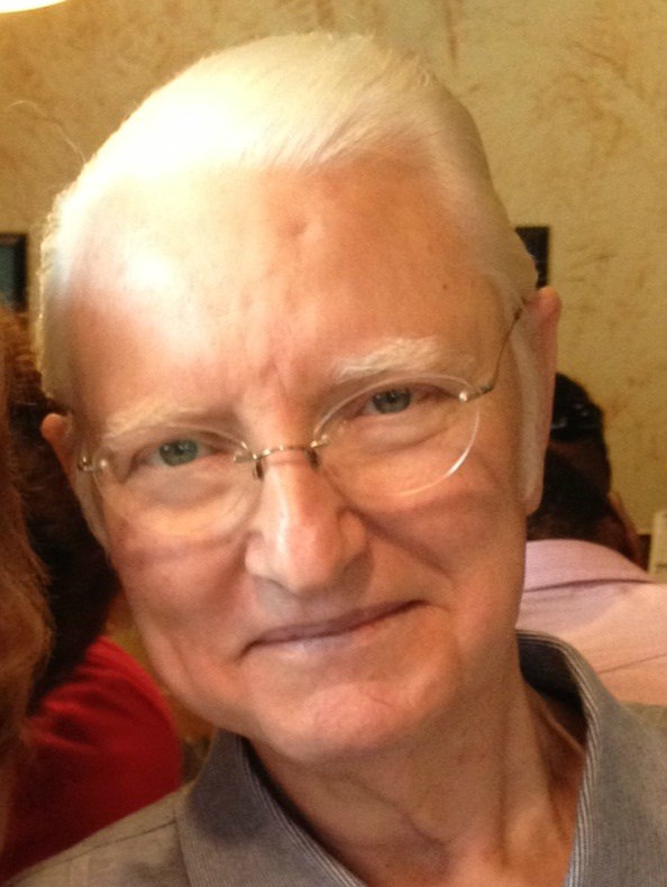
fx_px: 898
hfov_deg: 40.8
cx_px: 334
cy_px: 444
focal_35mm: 35
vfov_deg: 52.6
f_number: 2.4
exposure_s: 1/20
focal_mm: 4.28
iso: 200
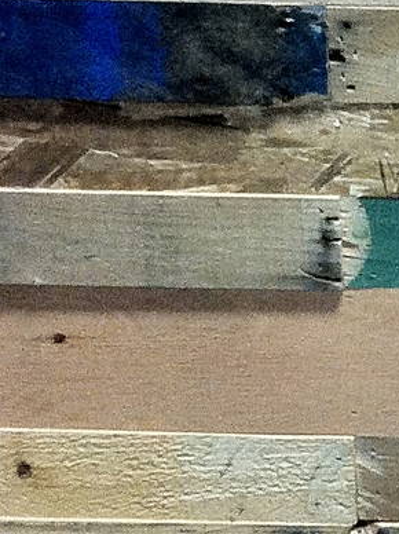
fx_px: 2495
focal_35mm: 162
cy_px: 183
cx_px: 889
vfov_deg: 12.2
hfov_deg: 8.5
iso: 160
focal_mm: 3.85
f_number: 2.8
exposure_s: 1/15
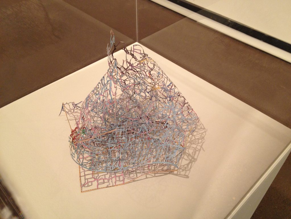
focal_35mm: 35
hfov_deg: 52.6
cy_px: 110
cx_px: 146
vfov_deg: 40.7
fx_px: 294
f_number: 2.4
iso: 125
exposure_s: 1/20
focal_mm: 4.28
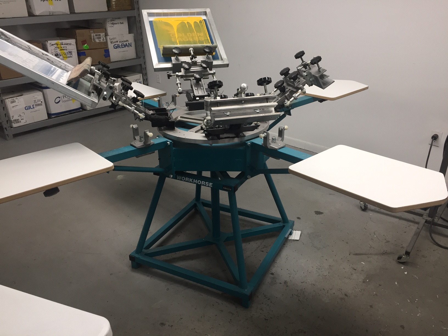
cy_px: 168
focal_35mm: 29
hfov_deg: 61.7
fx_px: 375
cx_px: 224
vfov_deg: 48.2
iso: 32
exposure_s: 1/30
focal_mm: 4.15
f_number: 2.2
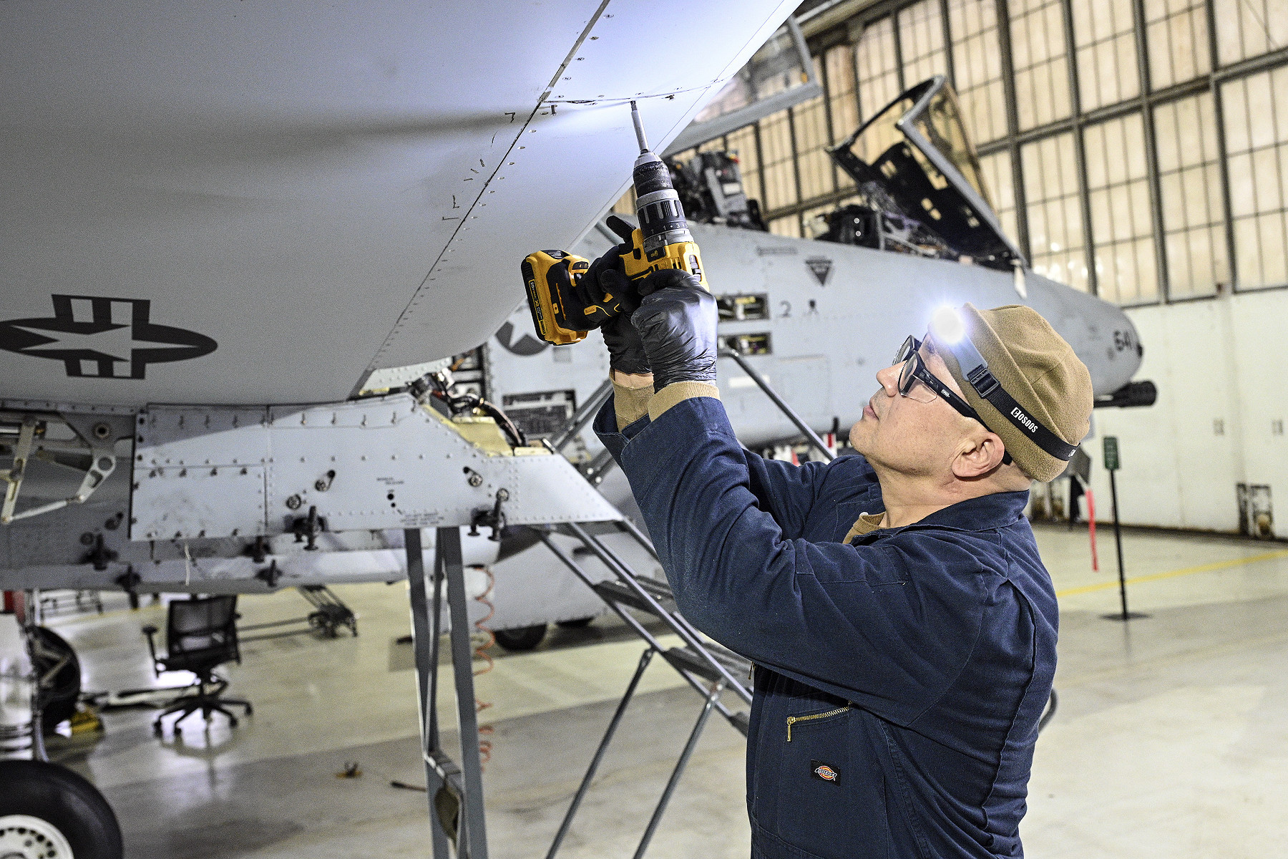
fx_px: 1359
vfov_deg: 35.1
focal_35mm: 38
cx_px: 644
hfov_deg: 50.7
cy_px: 430
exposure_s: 1/80
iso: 5000
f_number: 5
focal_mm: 38
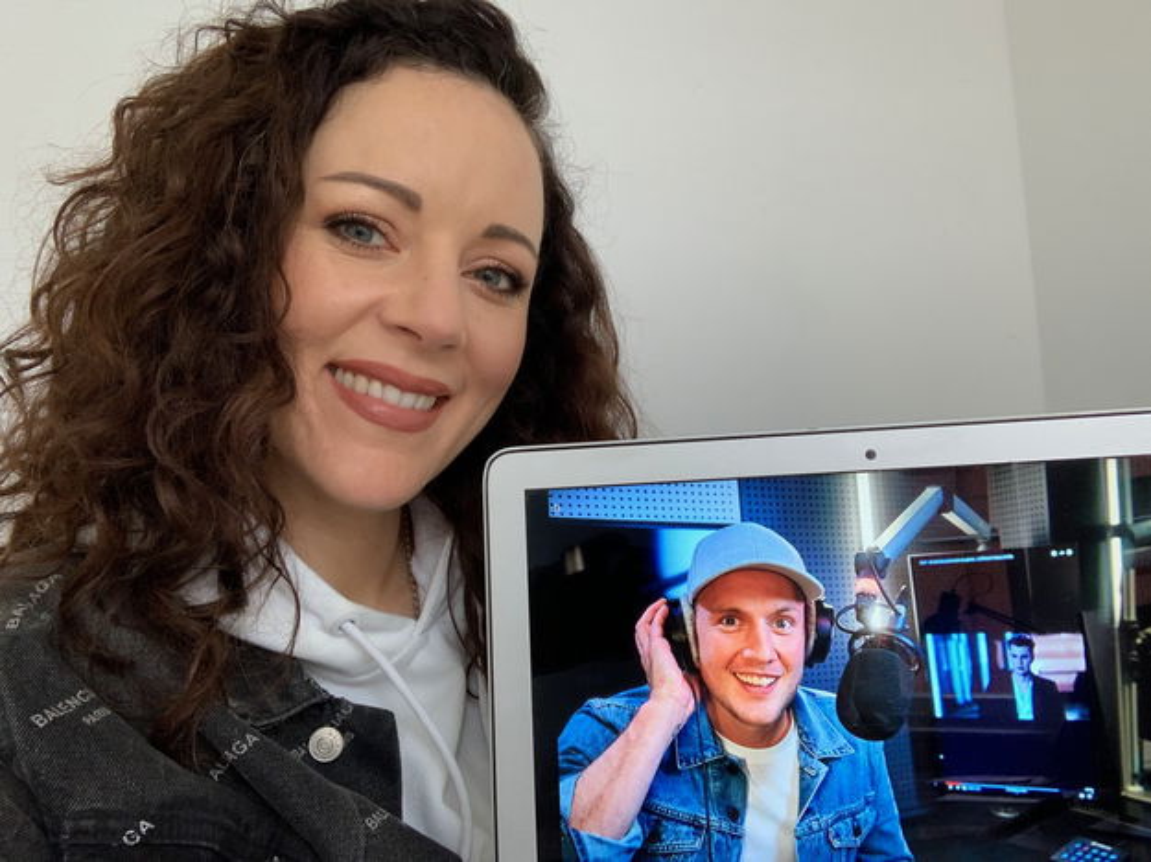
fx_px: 1063
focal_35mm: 32
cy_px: 431
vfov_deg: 44.1
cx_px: 576
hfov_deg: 56.8
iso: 200
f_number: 2.2
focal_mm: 2.87
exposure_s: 1/60
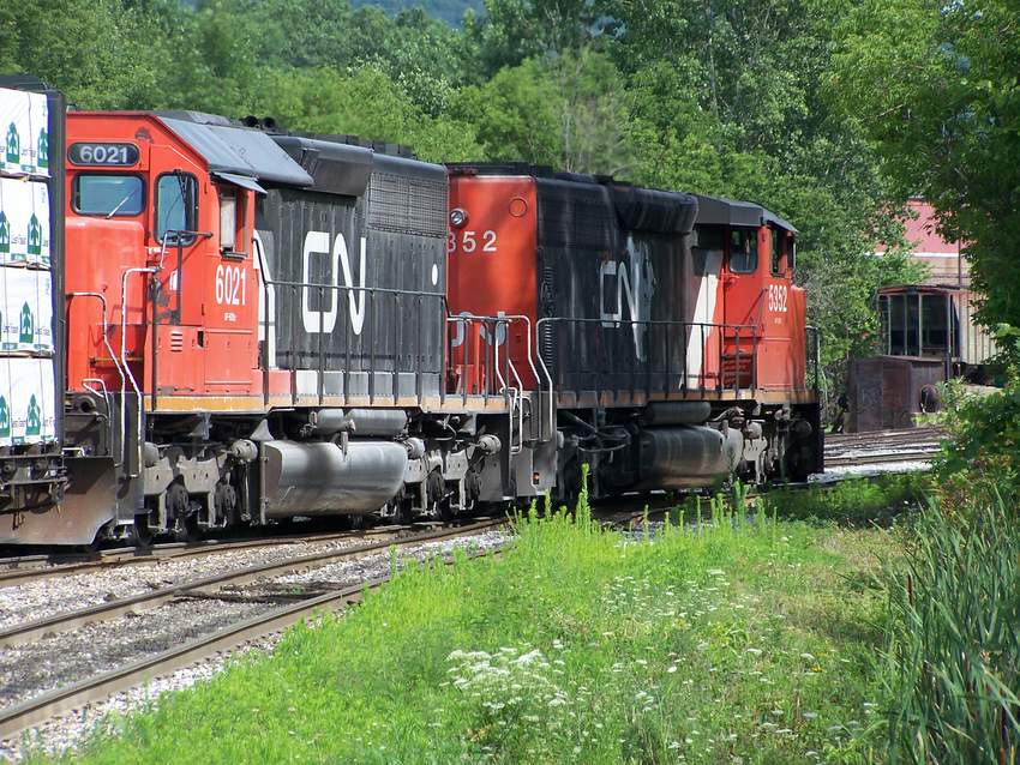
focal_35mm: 218
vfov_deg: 6.8
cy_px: 382
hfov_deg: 9.1
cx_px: 510
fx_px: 6425
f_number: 3.2
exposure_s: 1/640
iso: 80
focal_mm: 36.2
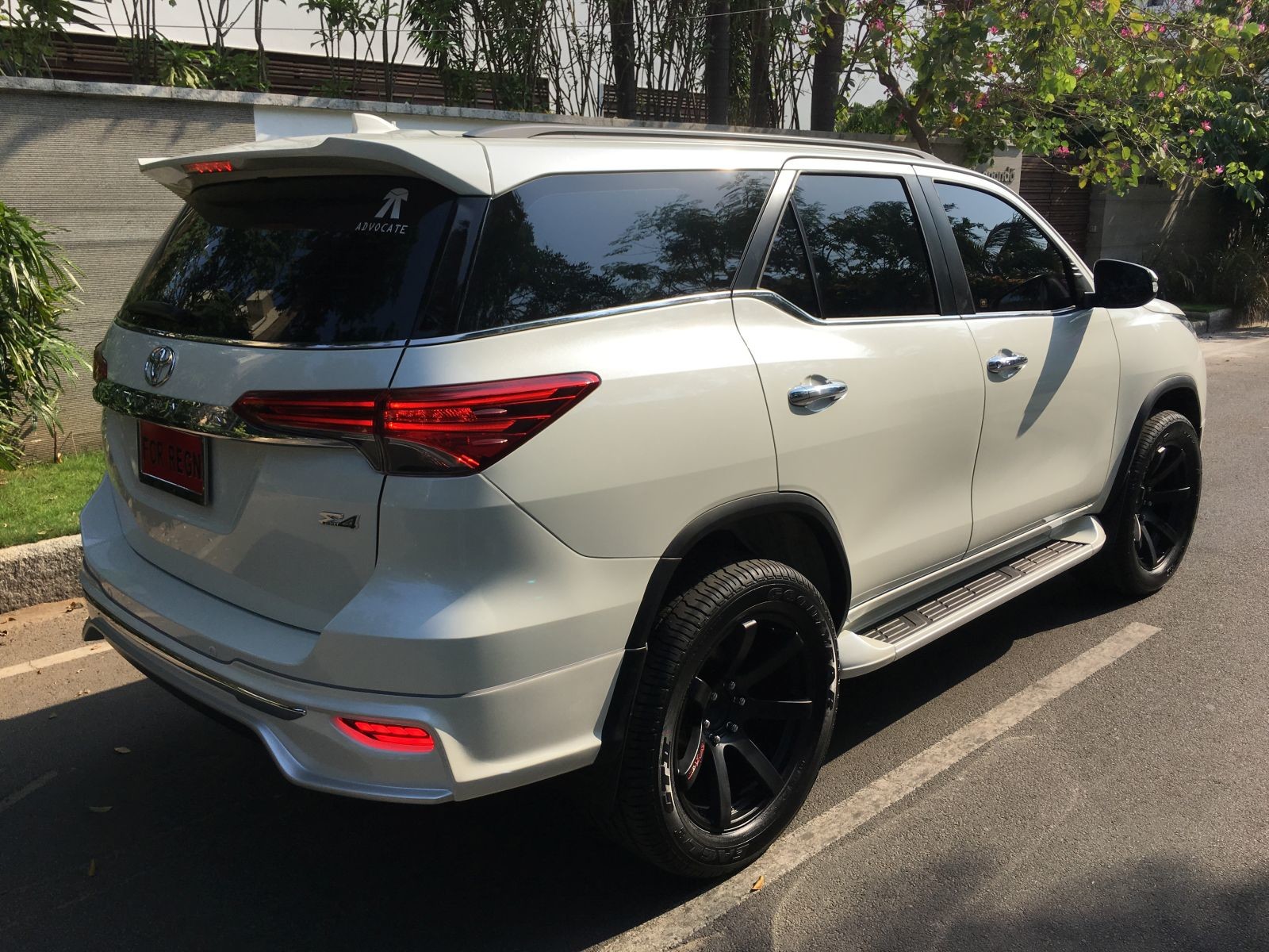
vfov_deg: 48.2
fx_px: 1063
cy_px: 476
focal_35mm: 29
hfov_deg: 61.7
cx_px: 634
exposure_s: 1/1399
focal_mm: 4.15
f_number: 2.2
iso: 25
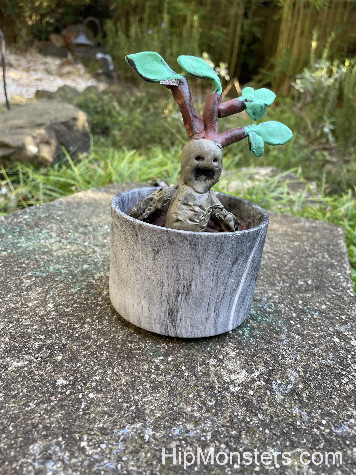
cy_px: 238
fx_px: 357
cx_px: 178
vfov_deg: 67.3
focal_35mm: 26
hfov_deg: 53.1
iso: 100
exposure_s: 1/121
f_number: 1.6
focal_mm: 4.2
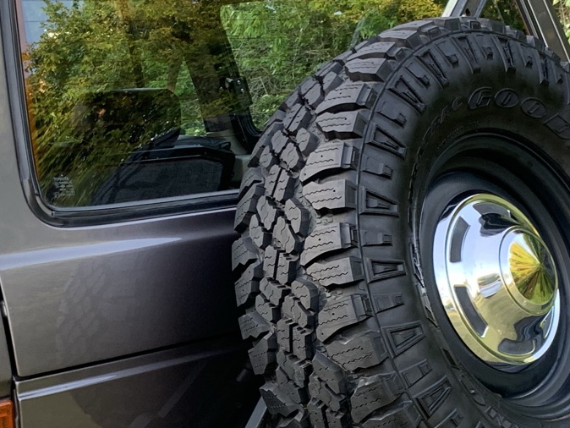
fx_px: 1301
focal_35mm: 79
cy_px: 298
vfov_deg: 18.6
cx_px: 299
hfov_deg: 24.7
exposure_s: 1/92
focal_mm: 4.25
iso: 100
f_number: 1.8
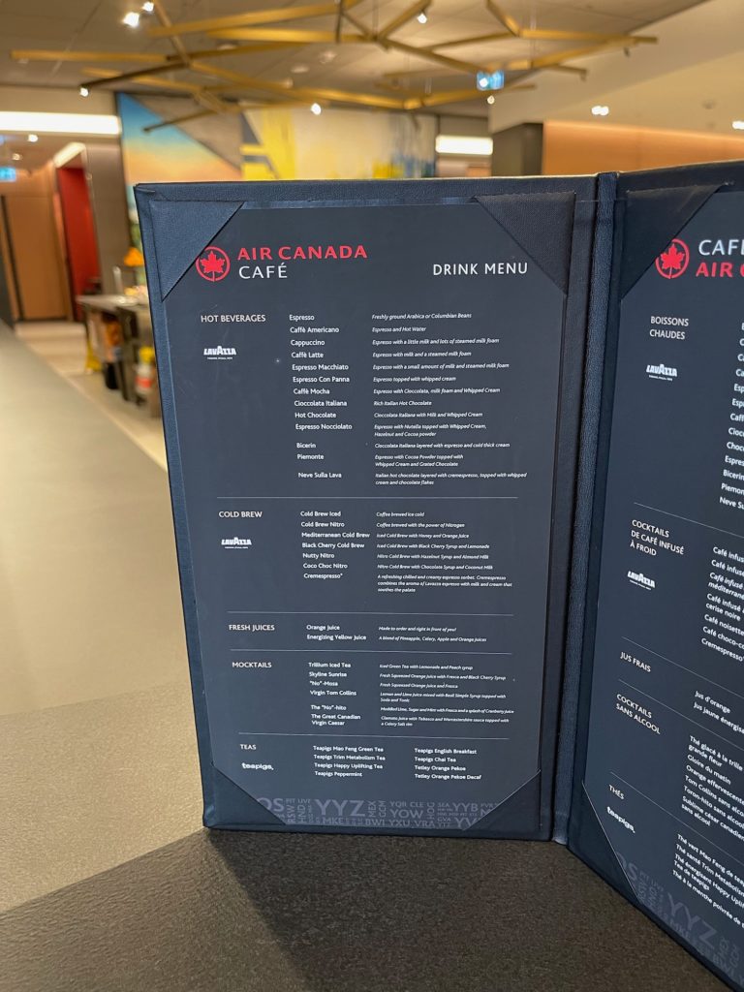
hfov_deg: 53.1
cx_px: 372
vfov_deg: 67.3
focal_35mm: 26
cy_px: 496
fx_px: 745
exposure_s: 1/40
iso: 500
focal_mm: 5.1
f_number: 1.6
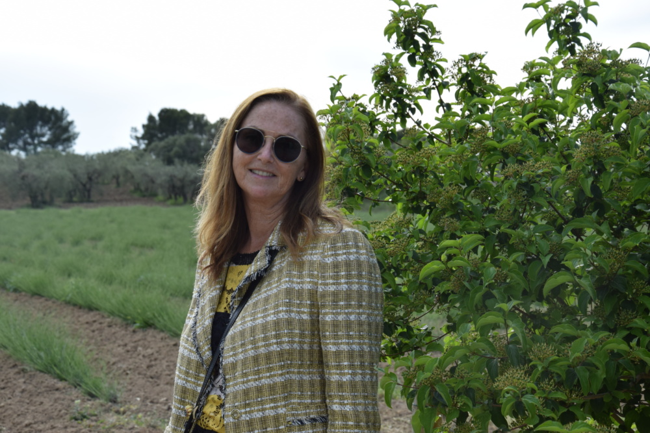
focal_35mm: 75
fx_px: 1354
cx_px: 325
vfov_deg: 18.2
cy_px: 216
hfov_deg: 27.0
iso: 200
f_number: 8
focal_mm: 50
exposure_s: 1/250
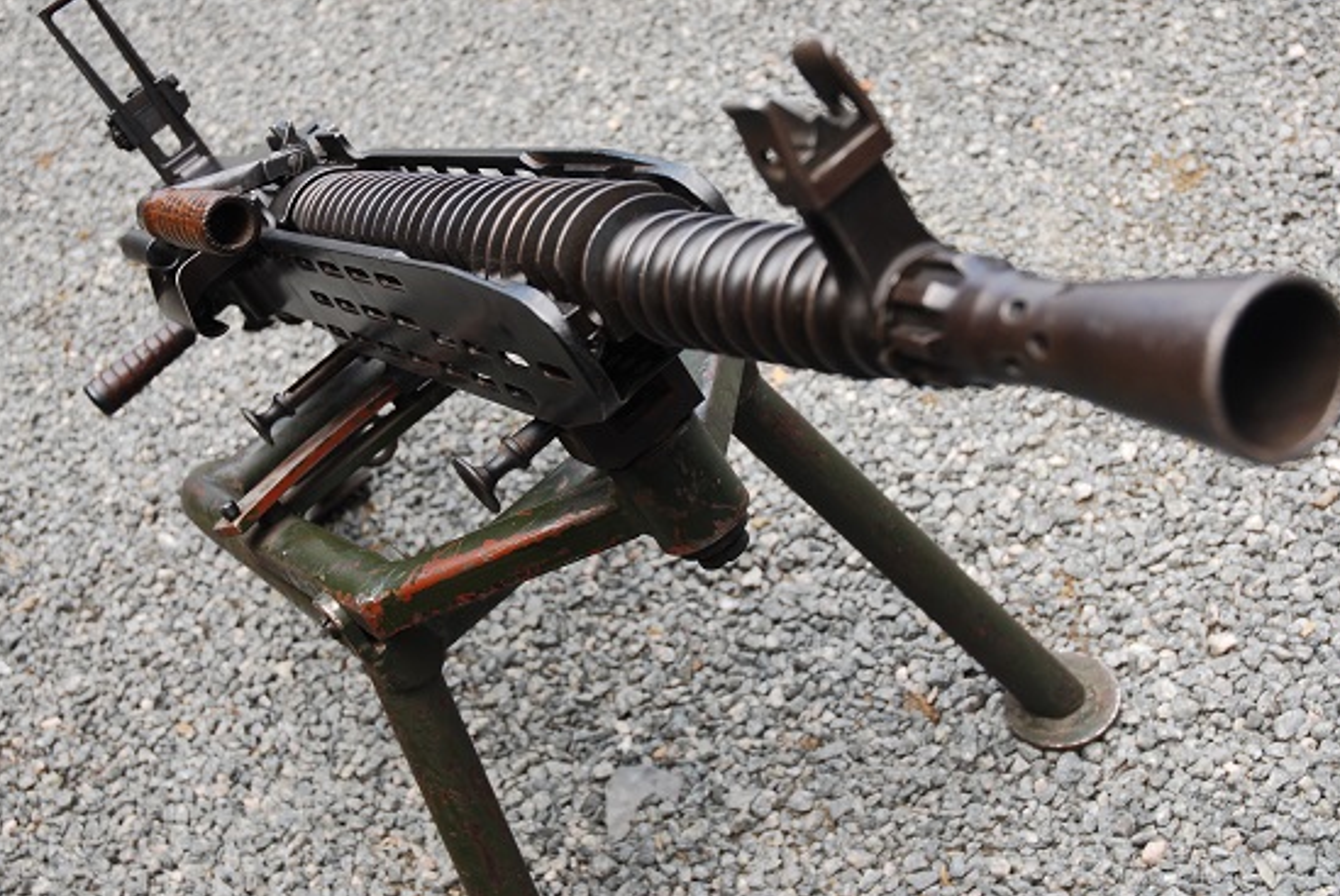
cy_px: 438
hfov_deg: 41.4
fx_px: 1771
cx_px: 625
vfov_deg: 28.4
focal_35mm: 48
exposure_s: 1/125
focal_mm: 29
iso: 160
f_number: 5.6
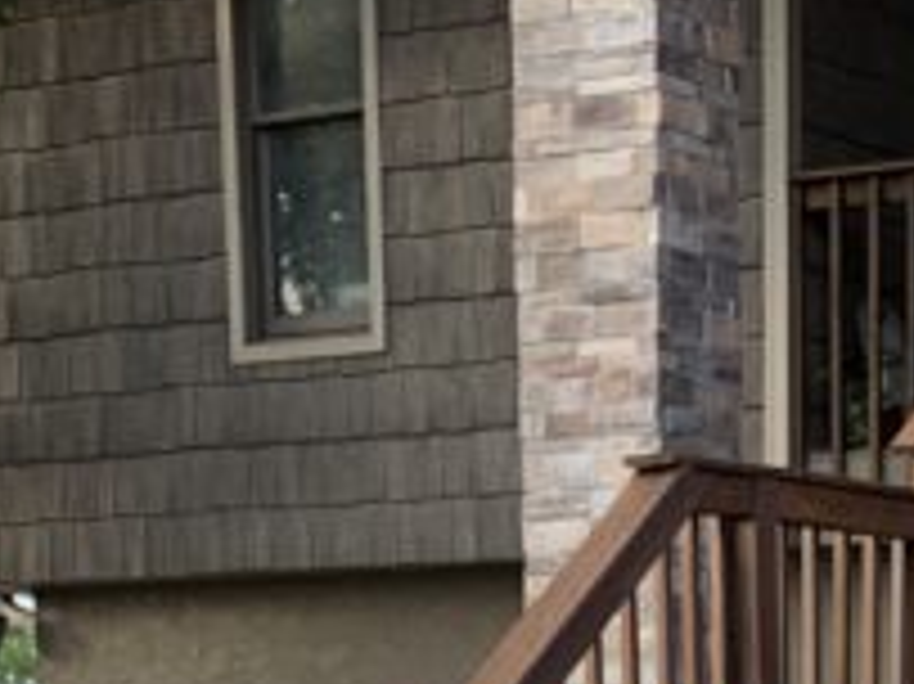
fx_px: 3510
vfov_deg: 9.7
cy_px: 1712
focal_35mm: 133
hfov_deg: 14.8
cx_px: 698
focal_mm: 4.25
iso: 25
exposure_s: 1/162
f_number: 1.8
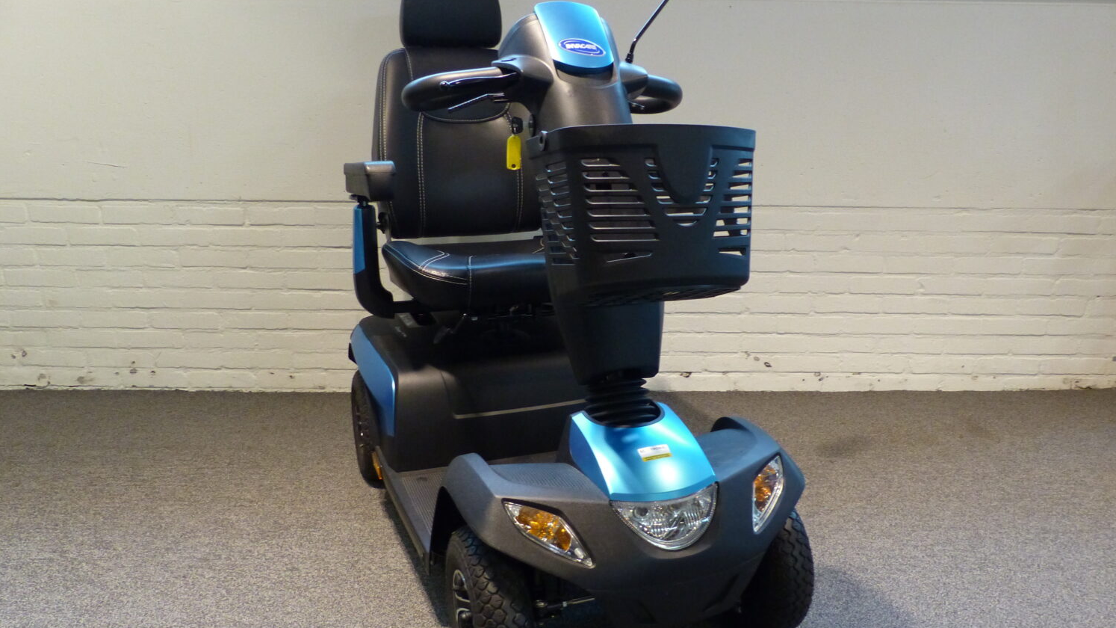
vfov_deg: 41.4
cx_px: 572
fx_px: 828
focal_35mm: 28
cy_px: 354
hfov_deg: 67.9
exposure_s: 1/25
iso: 400
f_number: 2.8
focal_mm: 4.5
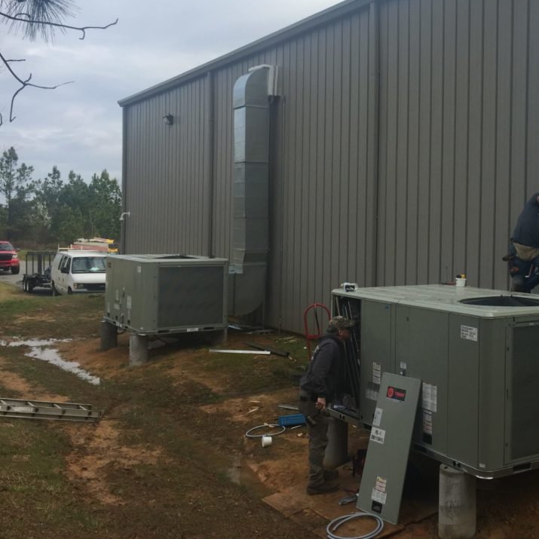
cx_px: 416
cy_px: 222
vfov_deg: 39.0
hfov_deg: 38.0
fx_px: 758
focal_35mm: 43
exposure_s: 1/1236
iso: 32
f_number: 2.2
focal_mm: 4.15
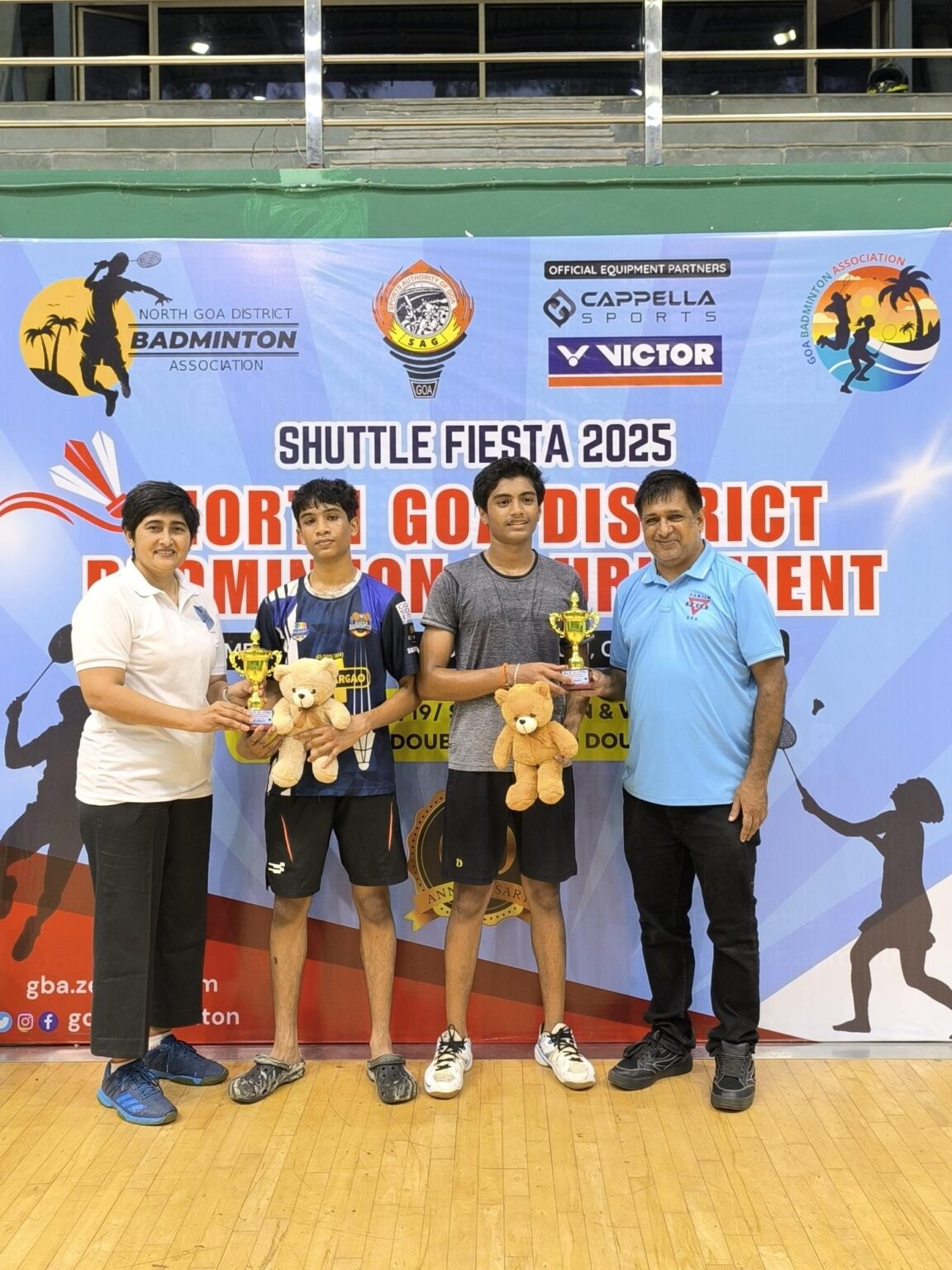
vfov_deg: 55.4
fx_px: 1210
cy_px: 635
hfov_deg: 42.9
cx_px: 476
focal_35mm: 33
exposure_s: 1/120
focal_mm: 6.14
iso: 640
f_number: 1.65
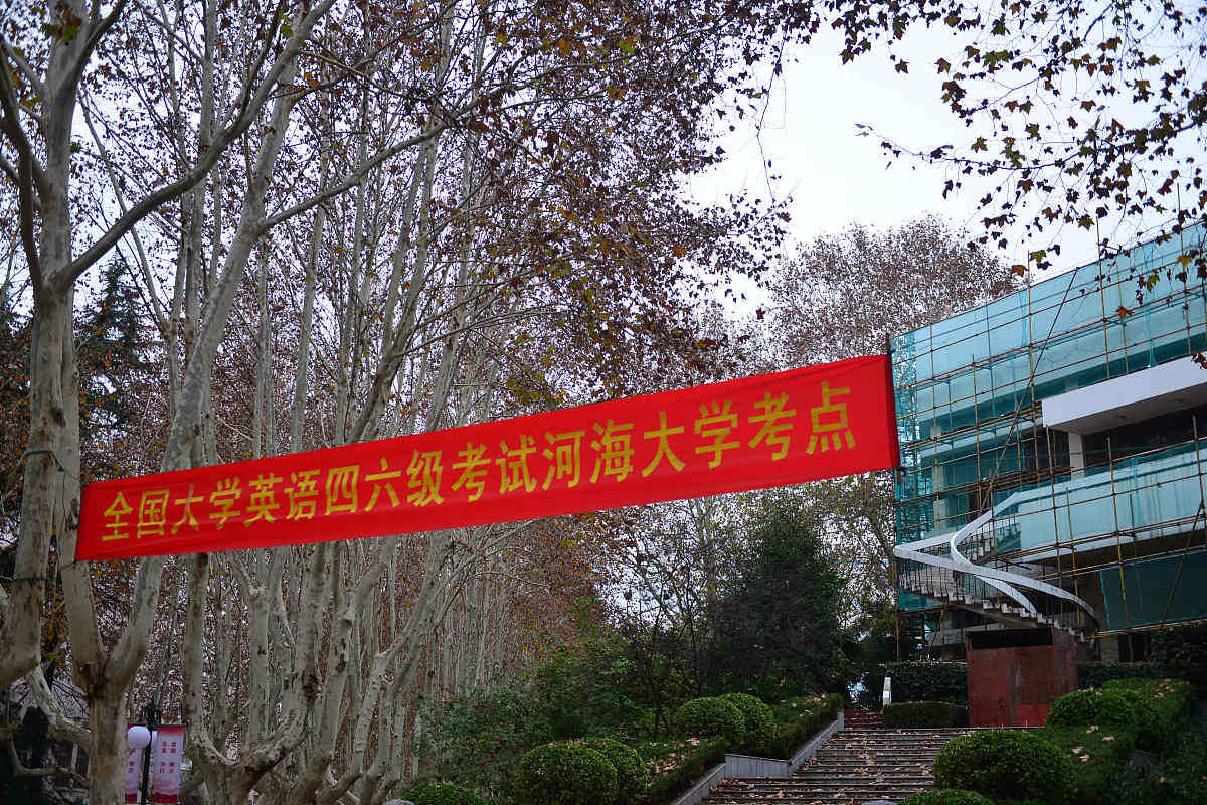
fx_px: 1475
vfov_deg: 30.5
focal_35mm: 44
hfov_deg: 44.5
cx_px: 604
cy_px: 402
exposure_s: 1/100
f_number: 2.8
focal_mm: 44
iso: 100
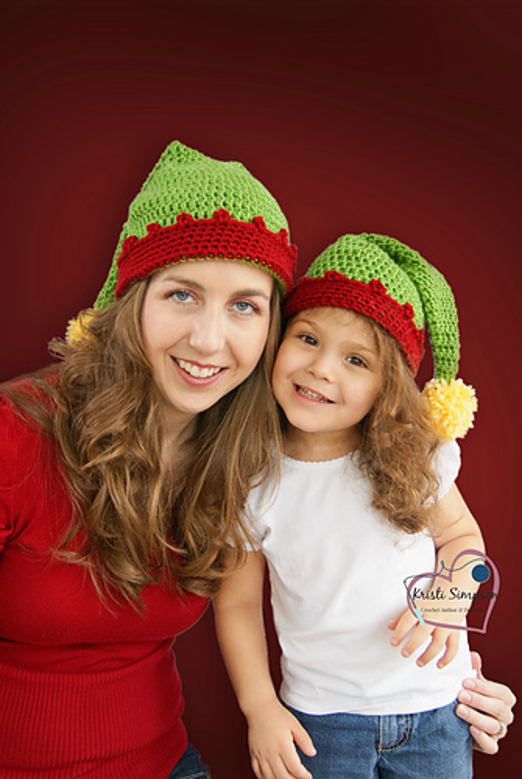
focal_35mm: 42
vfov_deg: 46.3
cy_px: 390
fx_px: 910
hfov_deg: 32.0
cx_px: 261
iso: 100
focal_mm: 28
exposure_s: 1/50
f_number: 4.5
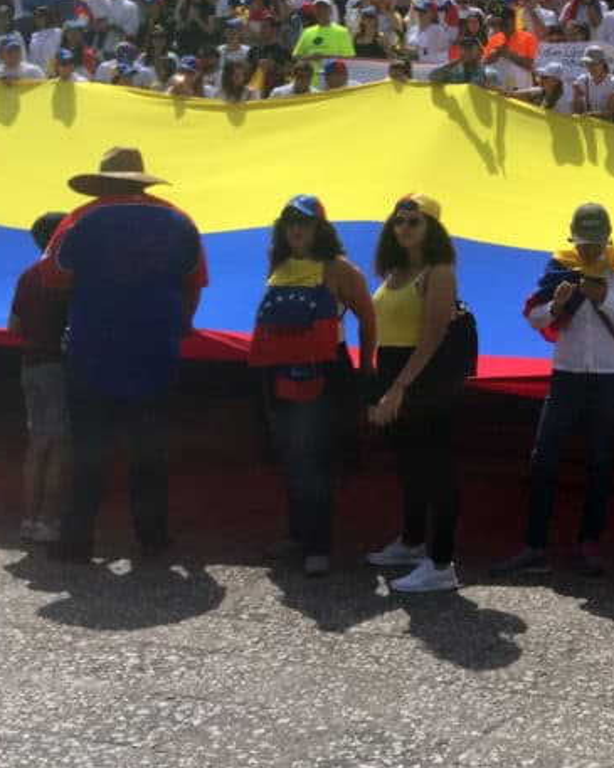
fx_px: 1410
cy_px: 151
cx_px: 794
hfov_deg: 22.1
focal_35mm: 62
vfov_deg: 29.8
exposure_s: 1/3300
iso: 32
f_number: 2.2
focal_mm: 4.15
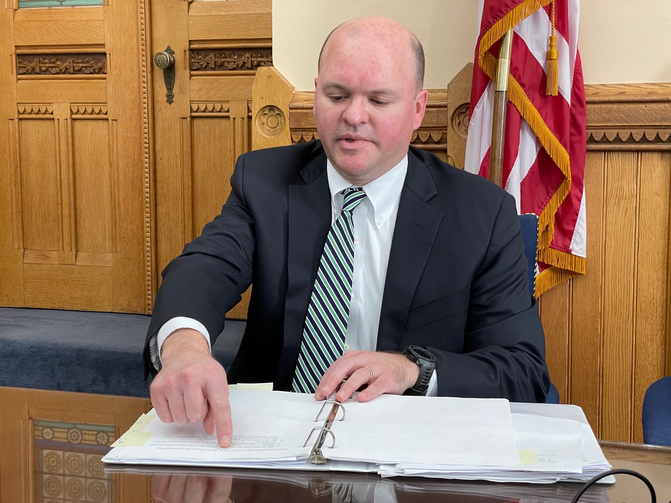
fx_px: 1008
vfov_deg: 28.0
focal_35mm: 52
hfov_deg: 36.8
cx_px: 336
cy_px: 252
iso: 200
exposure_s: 1/60
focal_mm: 6
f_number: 2
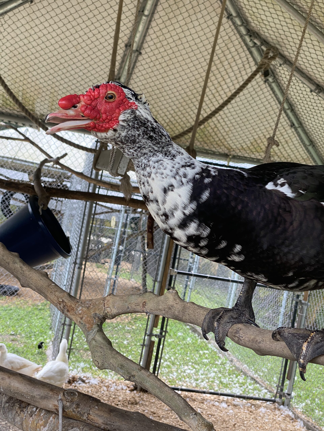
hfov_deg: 28.0
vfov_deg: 36.8
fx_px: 649
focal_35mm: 52
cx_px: 162
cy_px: 216
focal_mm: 6
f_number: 2
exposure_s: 1/122
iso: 20
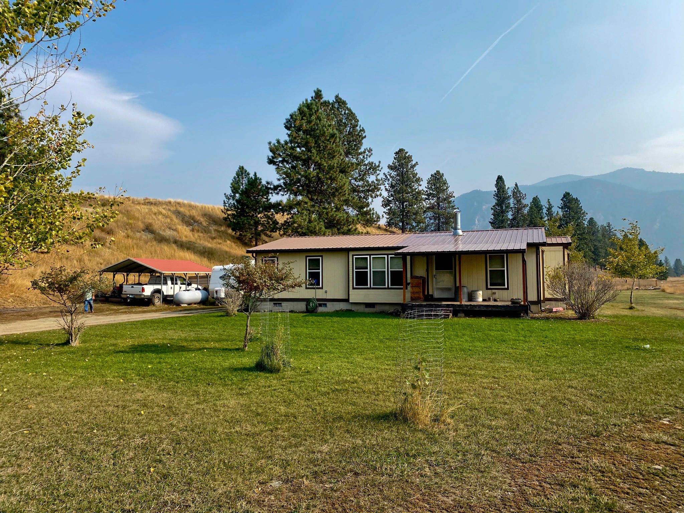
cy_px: 256
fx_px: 514
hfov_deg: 67.3
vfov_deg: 53.1
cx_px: 342
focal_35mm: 26
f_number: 1.8
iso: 32
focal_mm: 4.25
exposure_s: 1/2500
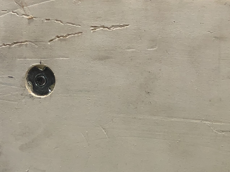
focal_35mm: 89
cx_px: 151
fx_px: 591
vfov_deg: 16.1
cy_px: 195
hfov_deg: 21.9
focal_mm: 3.99
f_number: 1.8
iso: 50
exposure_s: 1/120
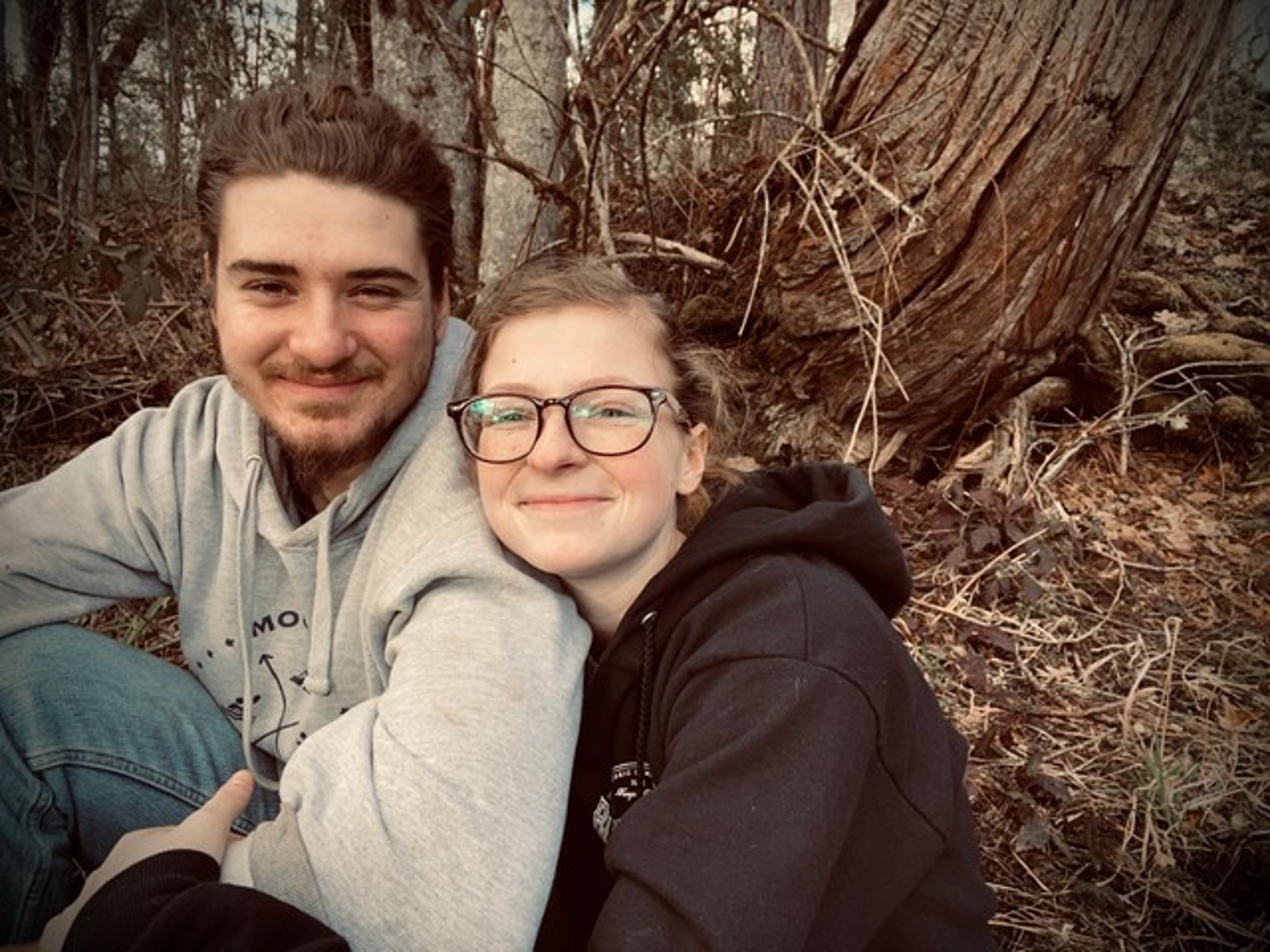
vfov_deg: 58.9
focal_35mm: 23
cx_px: 635
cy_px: 476
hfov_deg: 73.9
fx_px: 844
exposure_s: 1/122
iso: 40
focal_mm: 2.71
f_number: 2.2
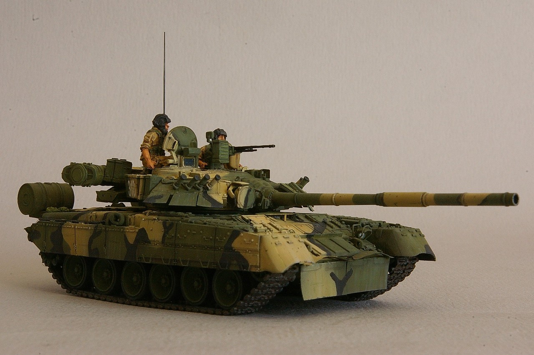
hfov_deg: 29.9
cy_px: 178
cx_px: 267
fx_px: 1000
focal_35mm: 68
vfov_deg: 20.1
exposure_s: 1/4
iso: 400
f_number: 32
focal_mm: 45
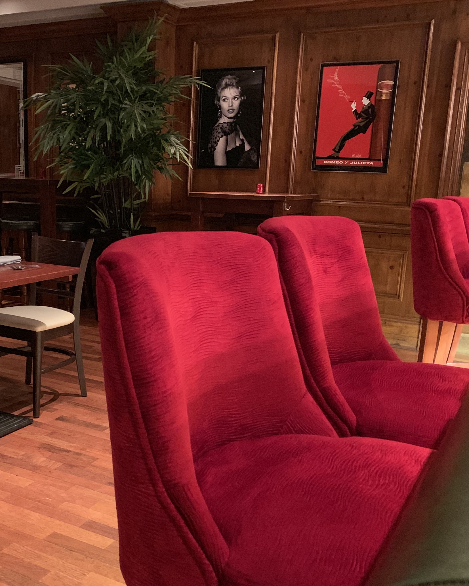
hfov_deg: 37.7
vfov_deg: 46.7
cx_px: 147
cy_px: 335
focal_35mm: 39
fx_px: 677
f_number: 1.8
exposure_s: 1/25
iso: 800
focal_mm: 4.25
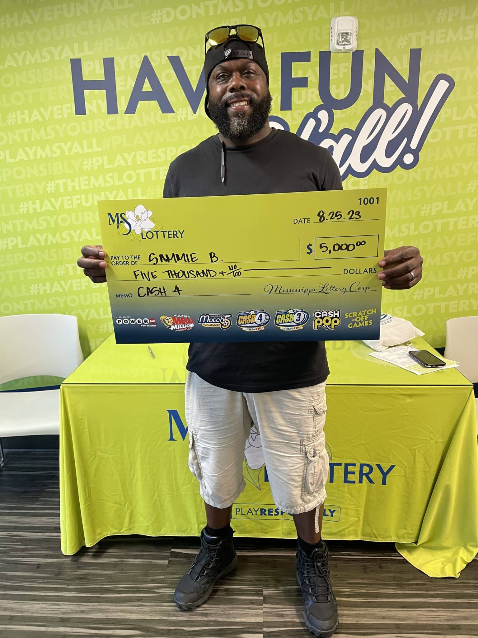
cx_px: 239
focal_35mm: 26
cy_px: 319
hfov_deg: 53.1
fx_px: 479
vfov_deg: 67.3
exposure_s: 1/60
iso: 125
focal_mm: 4.2
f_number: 1.6
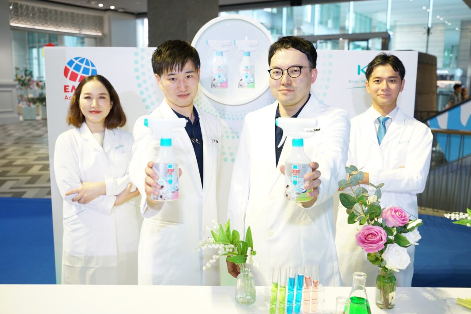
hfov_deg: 54.4
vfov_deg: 37.9
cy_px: 157
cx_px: 236
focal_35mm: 35
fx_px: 458
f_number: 4
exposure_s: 1/125
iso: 1000
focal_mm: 35
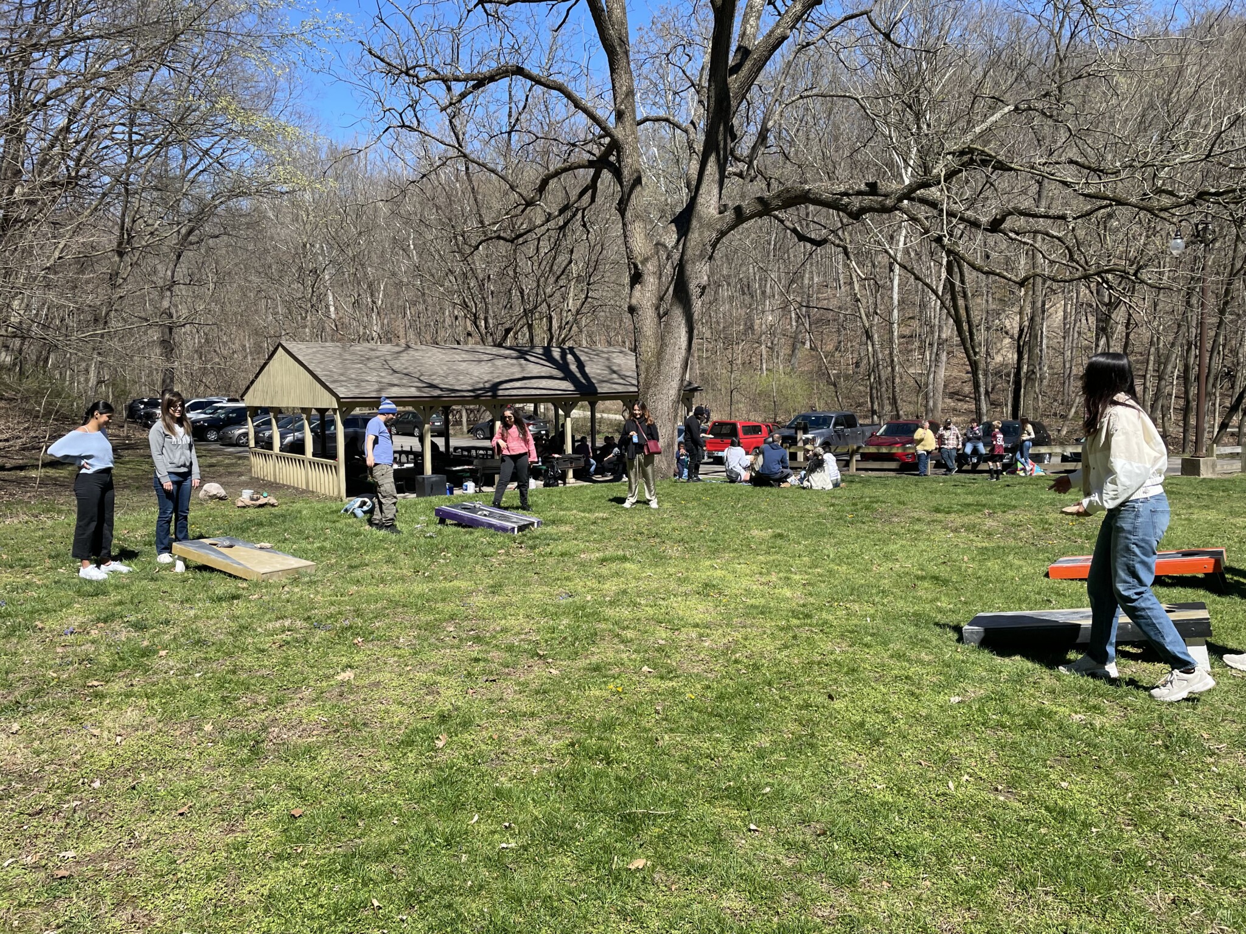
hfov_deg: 67.3
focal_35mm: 26
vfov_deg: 53.1
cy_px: 467
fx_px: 936
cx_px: 623
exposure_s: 1/2174
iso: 32
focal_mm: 4.2
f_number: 1.6
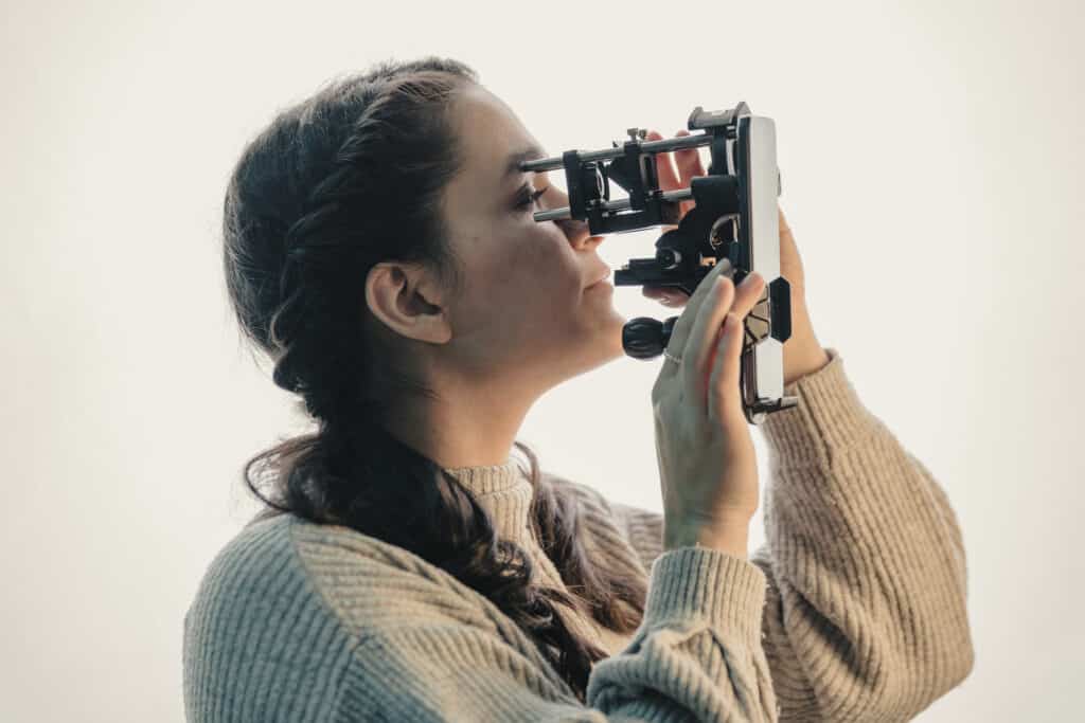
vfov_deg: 8.7
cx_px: 542
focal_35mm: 158
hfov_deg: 13.0
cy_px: 362
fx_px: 4762
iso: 200
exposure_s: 1/250
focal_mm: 158
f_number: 2.8
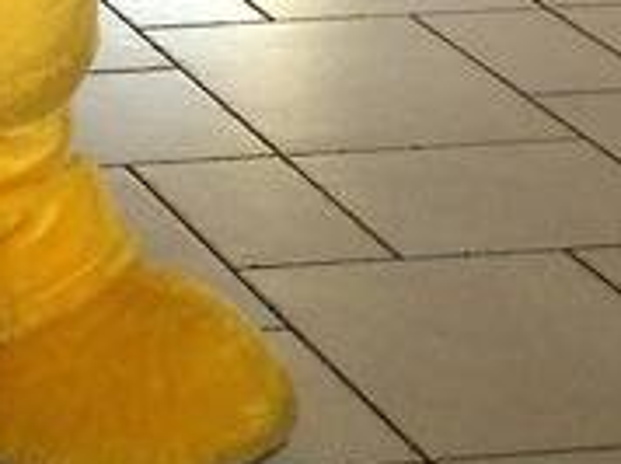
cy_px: -478
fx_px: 4515
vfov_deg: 5.7
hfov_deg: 7.7
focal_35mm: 252
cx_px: -265
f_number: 2.4
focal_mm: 4.28
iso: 80
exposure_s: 1/20
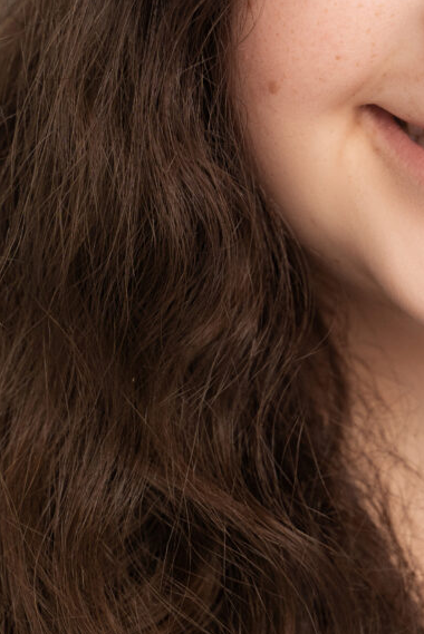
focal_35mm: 172
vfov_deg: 11.9
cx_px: 382
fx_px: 3035
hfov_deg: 8.0
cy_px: 390
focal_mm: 51
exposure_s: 1/160
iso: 500
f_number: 4
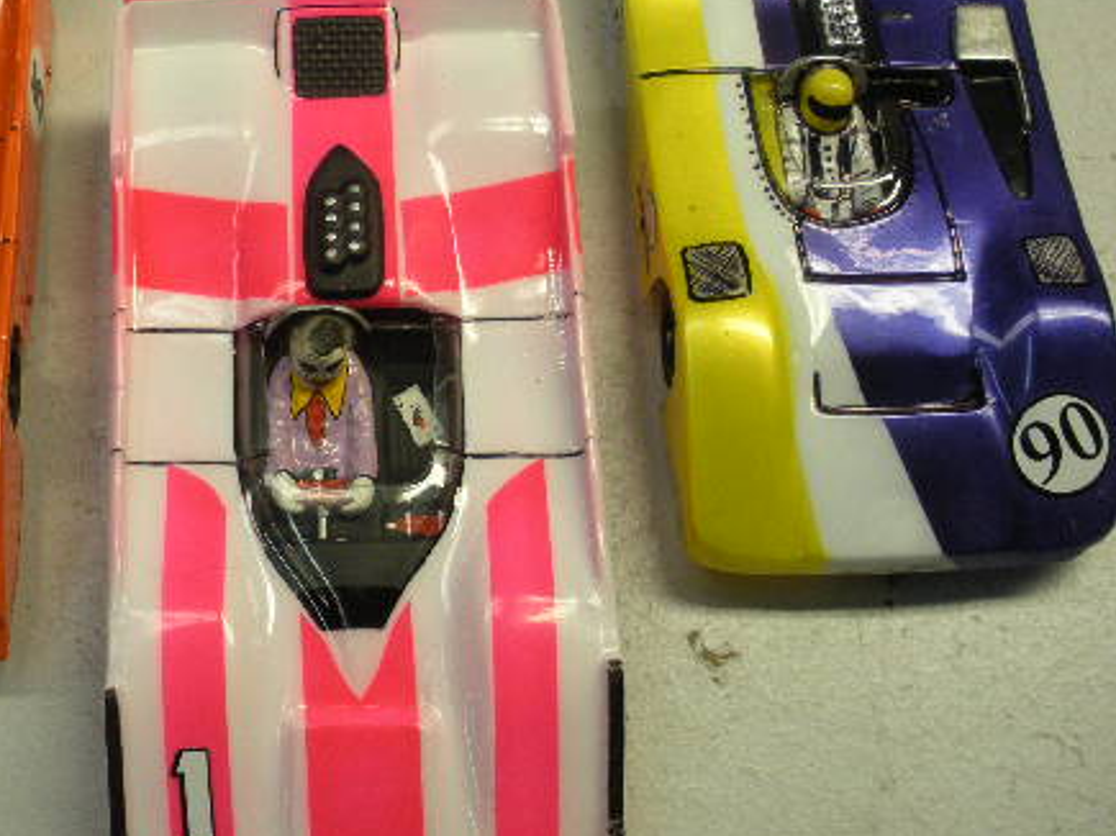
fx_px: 1708
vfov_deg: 27.5
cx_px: 339
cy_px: 356
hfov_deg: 35.7
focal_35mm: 53
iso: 198
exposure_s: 1/60
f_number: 3.5
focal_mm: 6.3
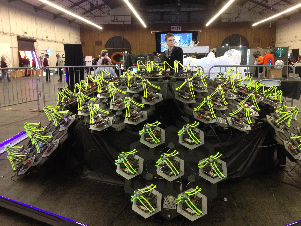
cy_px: 113
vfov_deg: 40.7
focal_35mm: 35
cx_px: 150
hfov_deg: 52.6
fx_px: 304
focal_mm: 4.28
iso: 160
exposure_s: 1/20
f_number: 2.4
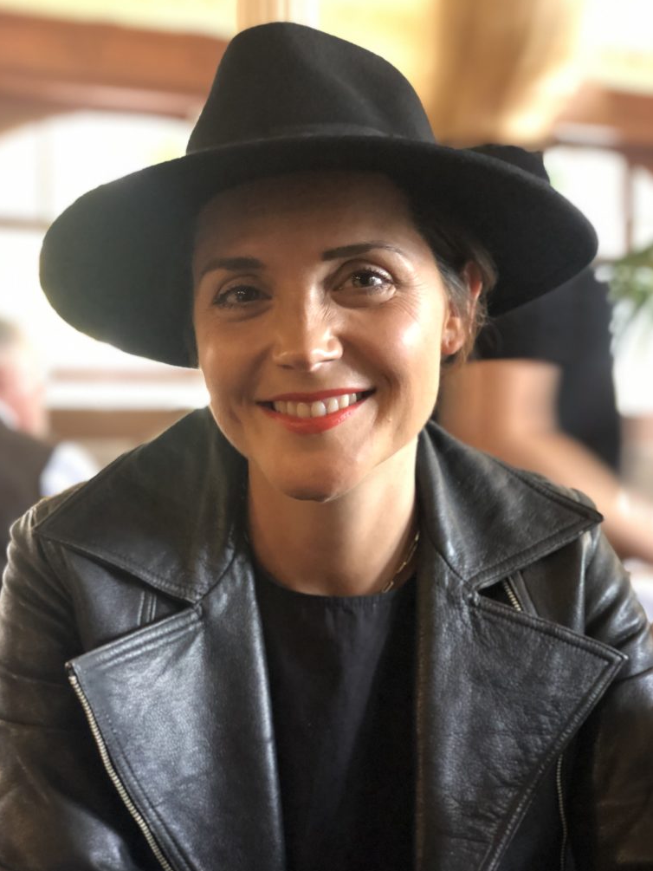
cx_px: 324
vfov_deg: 36.2
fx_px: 1333
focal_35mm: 53
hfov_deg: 27.5
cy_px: 433
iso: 160
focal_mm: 6
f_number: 2.4
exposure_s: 1/10
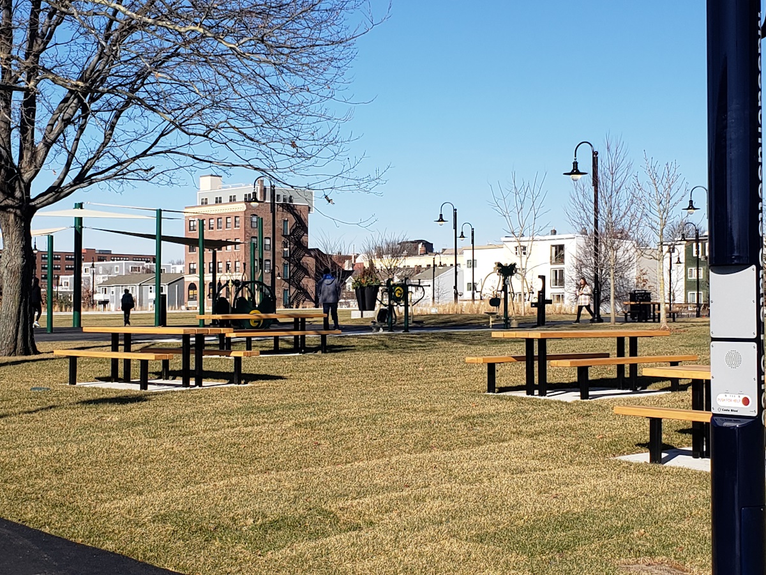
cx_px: 383
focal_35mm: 26
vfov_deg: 53.1
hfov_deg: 67.3
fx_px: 575
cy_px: 288
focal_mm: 4.3
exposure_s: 1/1686
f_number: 2.4
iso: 50
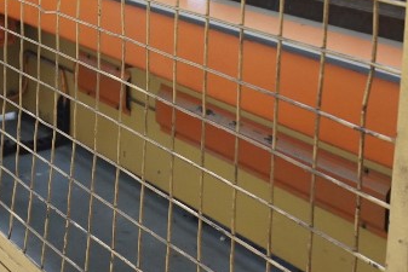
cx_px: 99
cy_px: -27
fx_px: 828
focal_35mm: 73
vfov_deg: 18.0
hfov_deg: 27.3
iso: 1000
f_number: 4
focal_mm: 16
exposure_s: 1/60
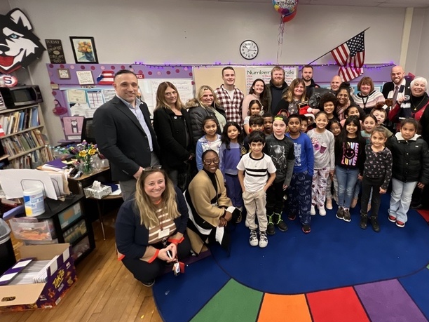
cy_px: 126
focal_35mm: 17
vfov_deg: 73.8
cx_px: 277
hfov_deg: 88.6
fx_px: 211
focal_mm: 1.57
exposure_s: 1/60
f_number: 1.8
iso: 200
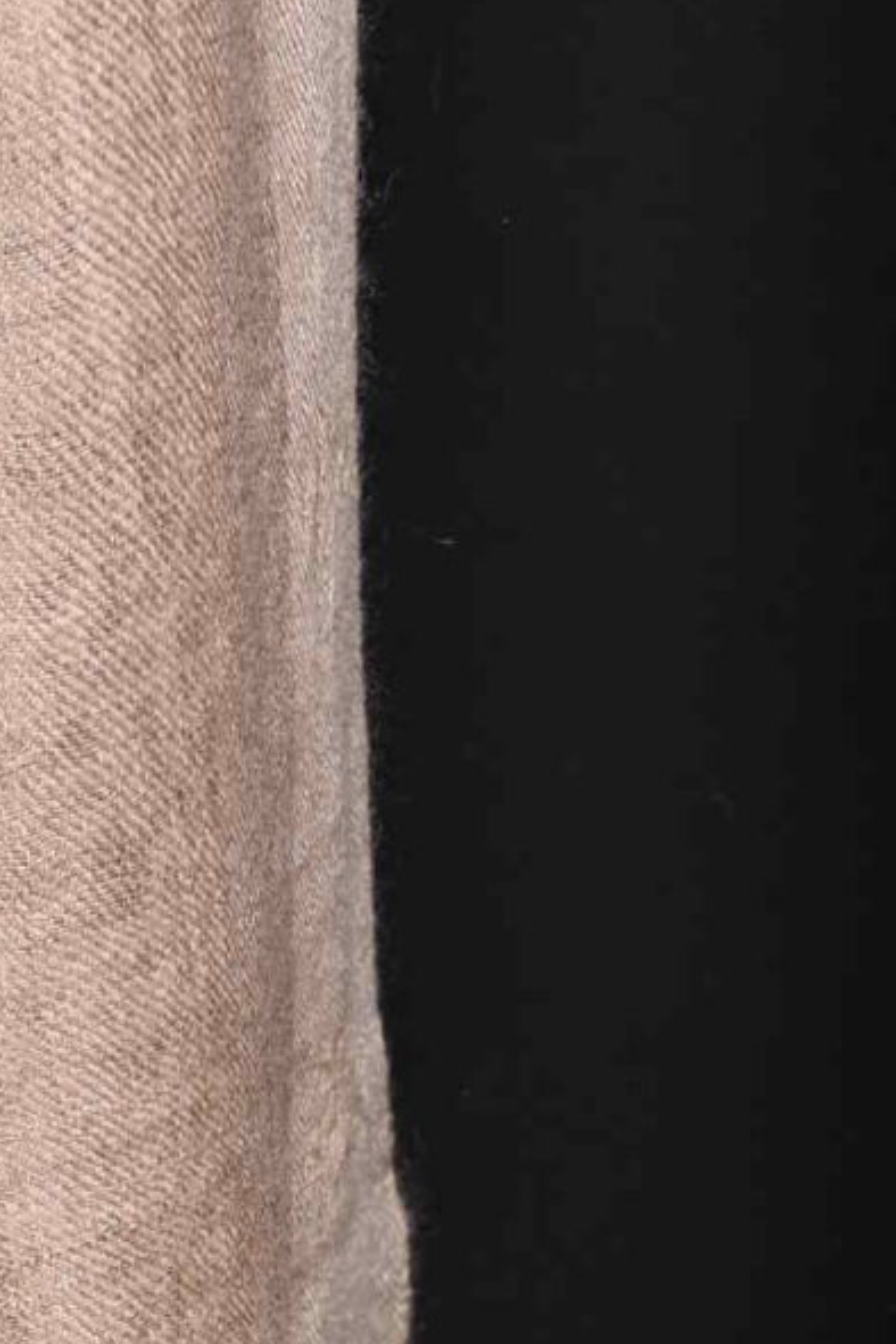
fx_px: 8735
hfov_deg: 5.8
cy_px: 1806
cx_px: -329
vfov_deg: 8.7
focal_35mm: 234
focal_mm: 54
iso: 800
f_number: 7.1
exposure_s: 1/125
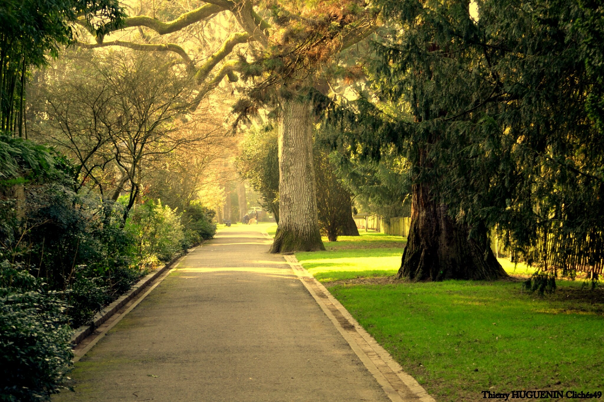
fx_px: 1384
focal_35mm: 82
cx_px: 302
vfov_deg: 16.6
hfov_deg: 24.6
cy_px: 201
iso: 400
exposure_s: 1/100
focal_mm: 55
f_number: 5
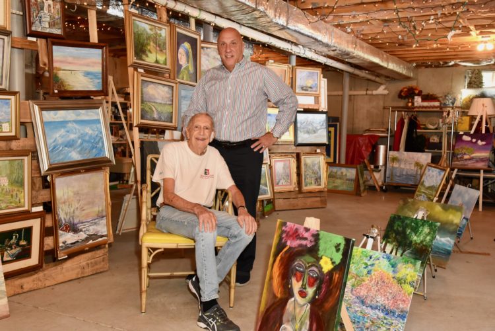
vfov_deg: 35.1
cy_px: 166
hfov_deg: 50.7
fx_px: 523
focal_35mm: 38
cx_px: 248
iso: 3200
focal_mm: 38
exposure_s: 1/60
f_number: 6.3
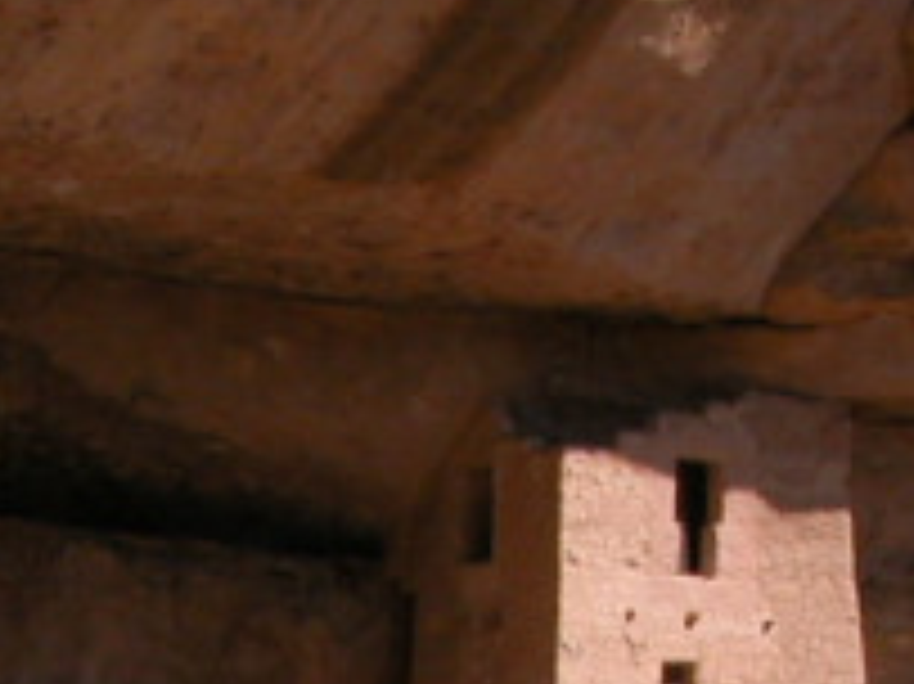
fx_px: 8260
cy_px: 1548
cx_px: -230
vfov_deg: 4.6
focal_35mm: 313
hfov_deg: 6.3
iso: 100
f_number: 7.2
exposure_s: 1/412
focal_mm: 15.7
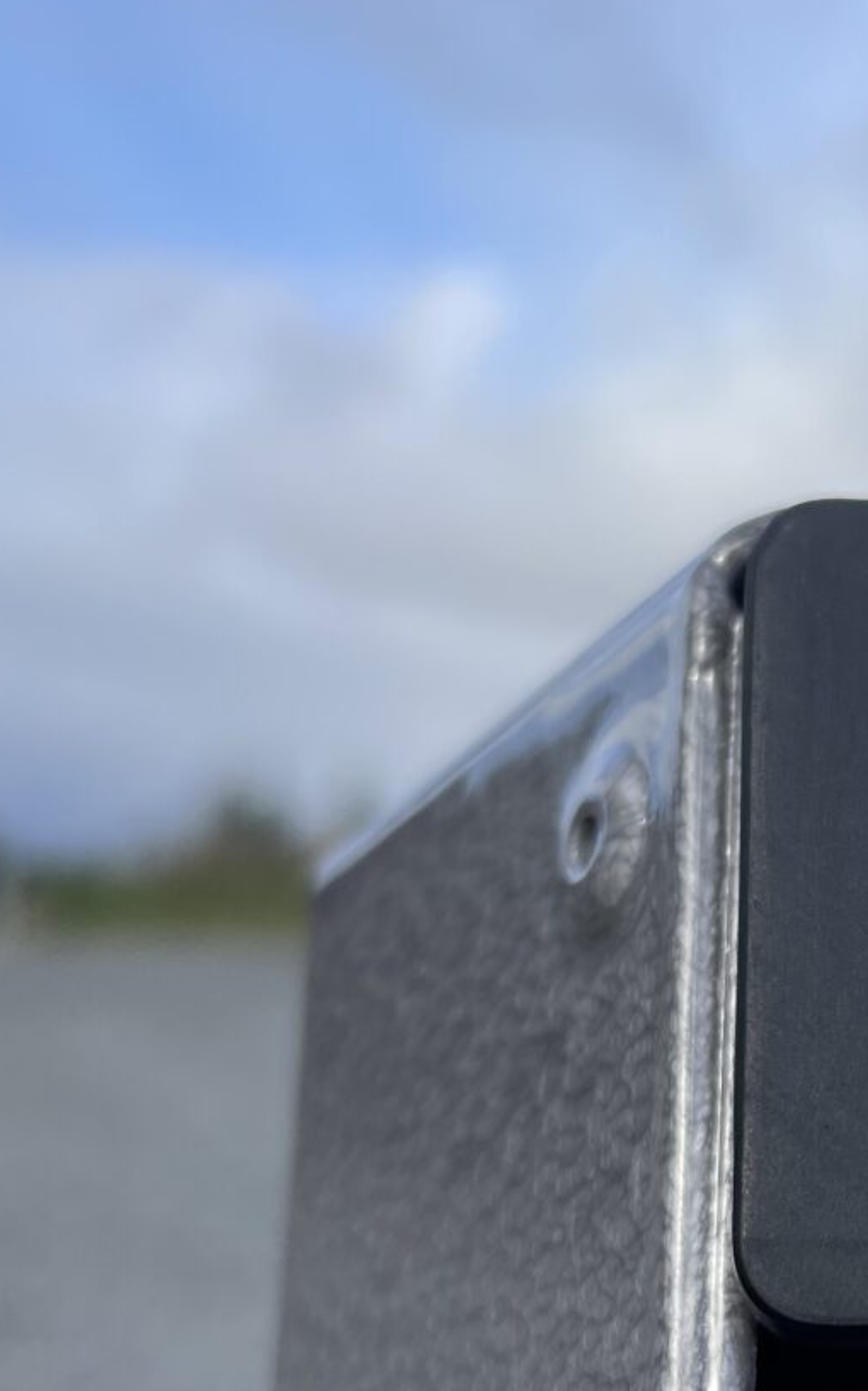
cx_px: 1065
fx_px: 2046
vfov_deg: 36.8
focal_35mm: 54
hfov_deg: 22.0
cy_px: 1003
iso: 32
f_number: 1.6
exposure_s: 1/1531
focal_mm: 4.2
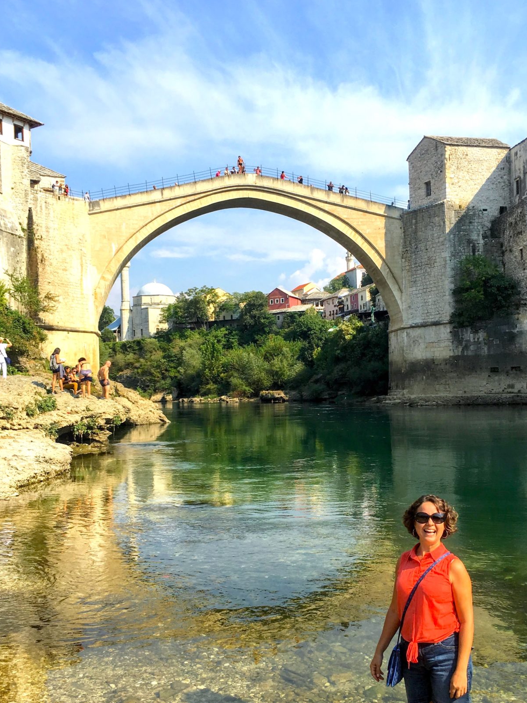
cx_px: 302
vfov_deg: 49.9
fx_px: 751
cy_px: 407
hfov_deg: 38.6
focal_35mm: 37
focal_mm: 4.15
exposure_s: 1/1326
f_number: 2.2
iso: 25
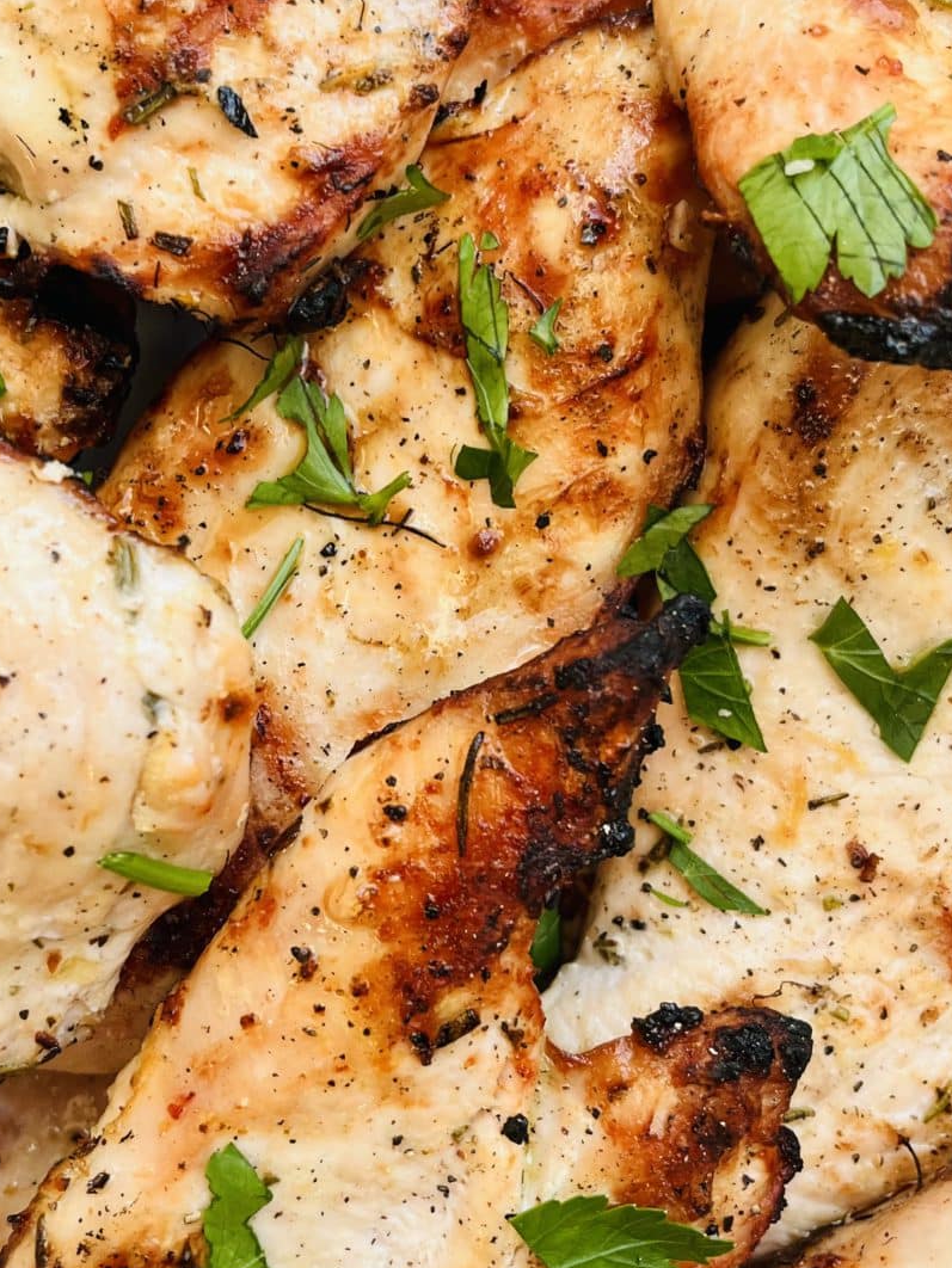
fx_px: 1723
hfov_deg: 30.8
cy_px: 590
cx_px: 363
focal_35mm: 47
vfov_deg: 40.4
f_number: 1.6
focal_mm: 5.1
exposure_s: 1/120
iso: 125
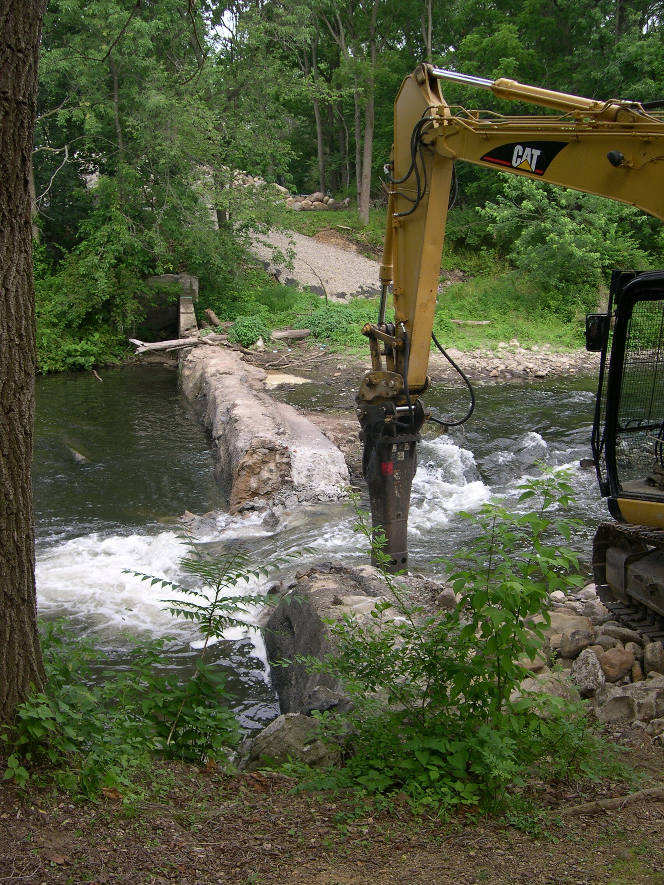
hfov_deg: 37.7
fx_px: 972
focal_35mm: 38
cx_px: 332
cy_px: 442
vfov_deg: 49.0
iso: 100
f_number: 2.8
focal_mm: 8
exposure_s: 1/220
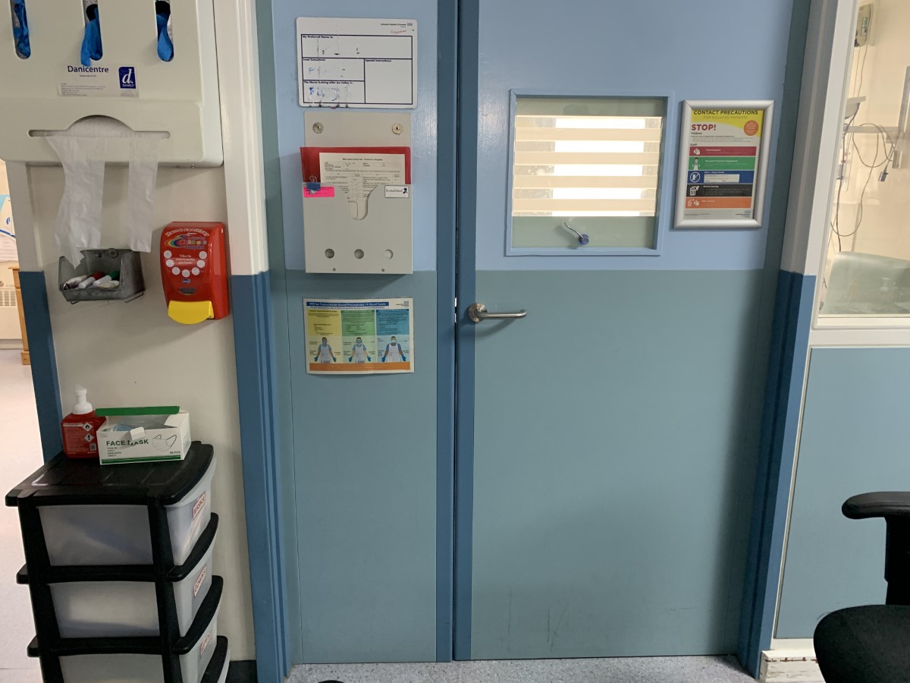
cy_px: 342
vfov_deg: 53.1
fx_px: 683
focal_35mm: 26
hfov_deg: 67.3
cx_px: 455
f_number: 1.8
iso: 200
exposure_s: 1/50
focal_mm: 4.25
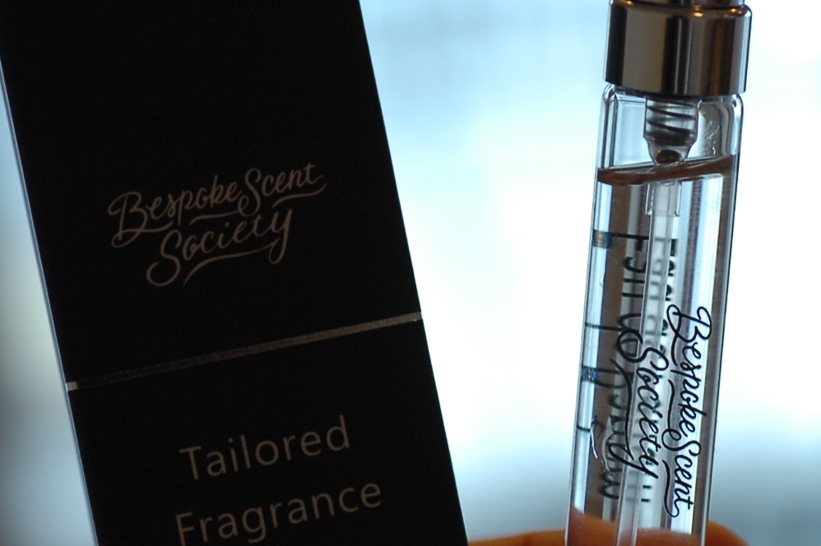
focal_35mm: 166
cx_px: 531
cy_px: 301
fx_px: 3783
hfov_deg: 12.4
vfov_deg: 8.3
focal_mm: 60
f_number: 5.3
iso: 500
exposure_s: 1/125
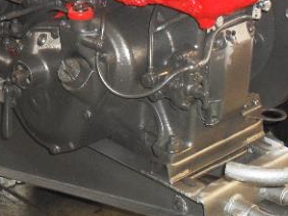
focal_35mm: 109
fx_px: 906
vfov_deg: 13.6
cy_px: 98
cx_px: 13
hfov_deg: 17.7
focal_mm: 6.3
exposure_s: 1/45
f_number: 3.2
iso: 200
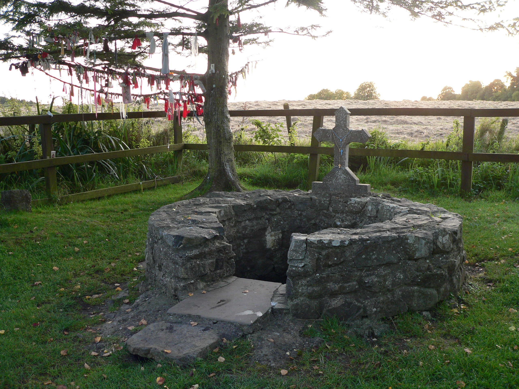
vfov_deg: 39.7
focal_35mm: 36
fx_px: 540
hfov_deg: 51.4
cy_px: 194
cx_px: 260
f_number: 2.8
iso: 100
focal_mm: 6
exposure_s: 1/30
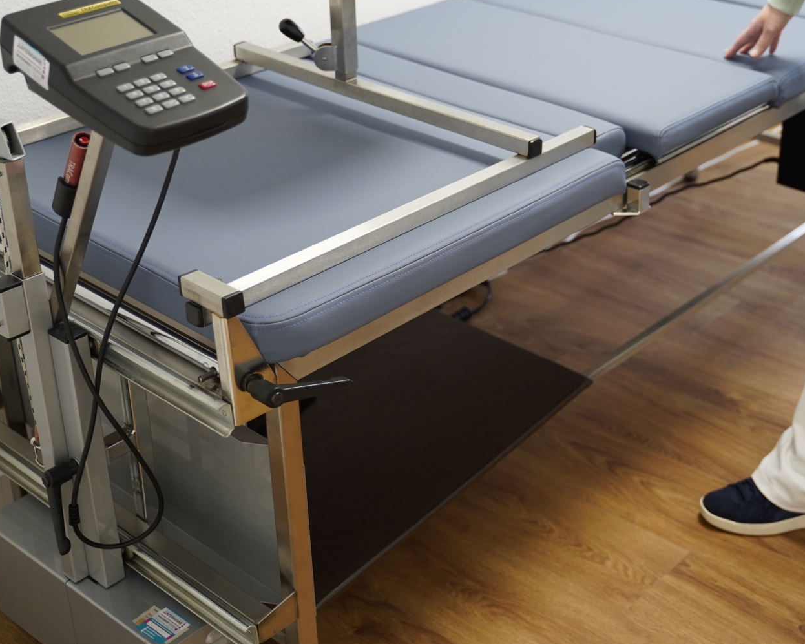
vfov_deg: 27.9
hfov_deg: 34.4
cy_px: 206
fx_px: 1287
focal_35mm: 54
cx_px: 539
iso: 800
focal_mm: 35
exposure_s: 1/100
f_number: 2.8
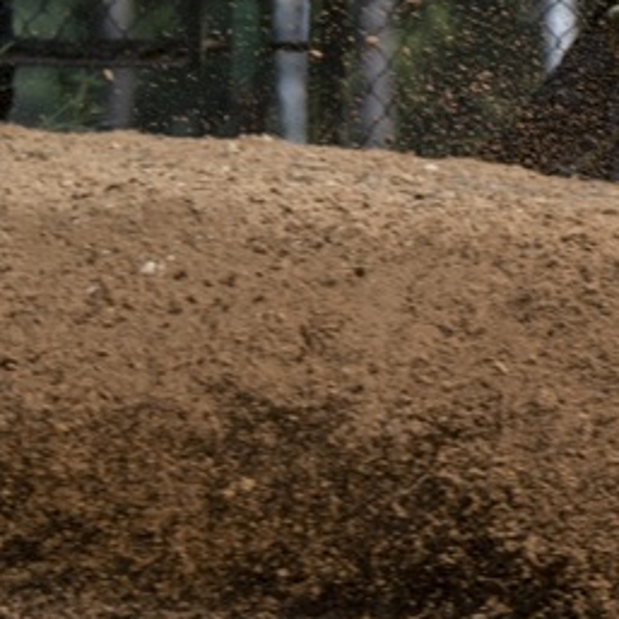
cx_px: 1440
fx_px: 16063
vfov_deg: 2.2
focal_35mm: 794
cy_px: 470
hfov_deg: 2.2
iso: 200
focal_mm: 200
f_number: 5.6
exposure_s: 1/1600
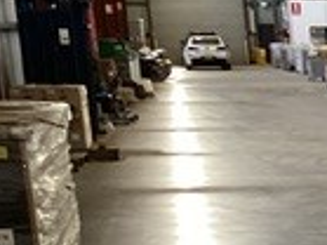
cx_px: 725
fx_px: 1350
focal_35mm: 143
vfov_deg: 9.7
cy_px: 476
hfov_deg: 11.8
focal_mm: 3.3
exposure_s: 1/60
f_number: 2.4
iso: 200
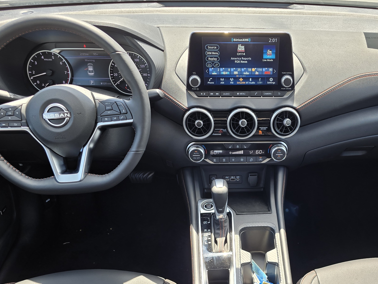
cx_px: 256
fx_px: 415
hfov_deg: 48.1
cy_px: 230
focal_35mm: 38
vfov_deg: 36.3
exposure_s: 1/180
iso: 32
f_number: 1.7
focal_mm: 6.3
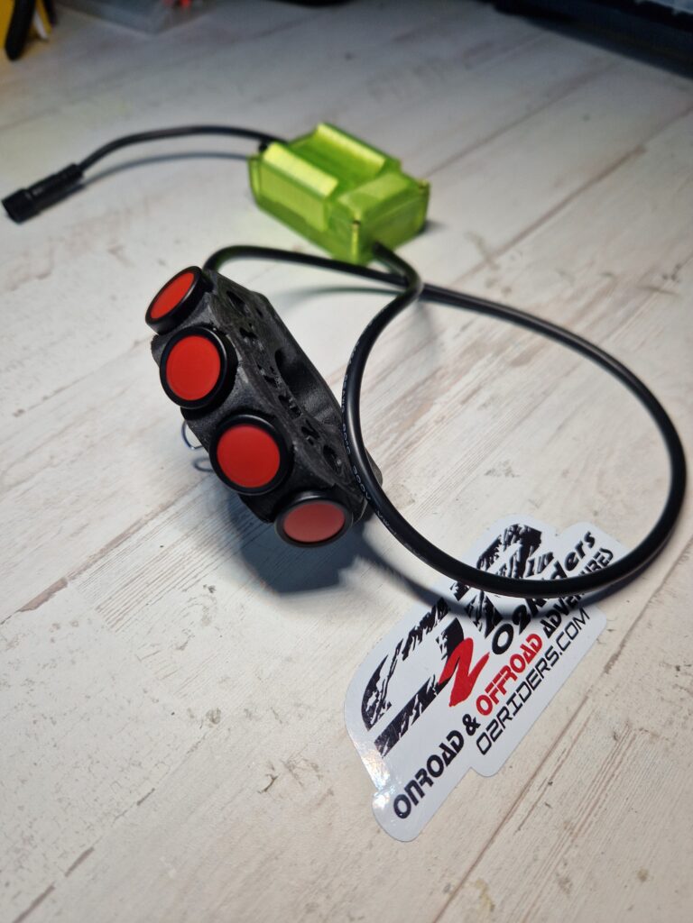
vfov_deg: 73.9
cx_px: 346
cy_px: 462
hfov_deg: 58.9
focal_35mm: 23
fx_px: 614
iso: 50
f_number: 1.8
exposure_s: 1/180
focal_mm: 5.4
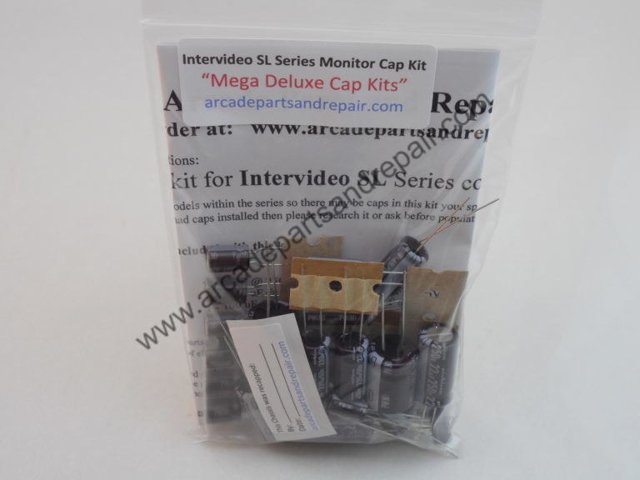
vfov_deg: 28.6
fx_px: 943
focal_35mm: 51
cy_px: 240
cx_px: 320
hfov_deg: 37.5
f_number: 4.9
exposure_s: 1/30
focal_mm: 9.1
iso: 160
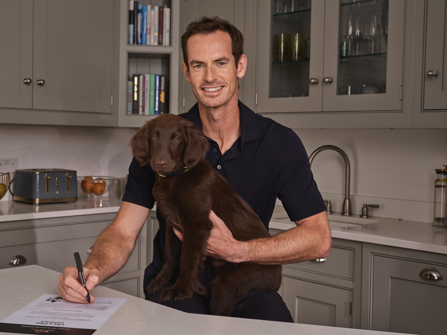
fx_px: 620
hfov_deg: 39.6
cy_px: 173
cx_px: 197
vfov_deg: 30.3
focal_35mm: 48
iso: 500
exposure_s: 1/125
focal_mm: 52.7
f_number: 8
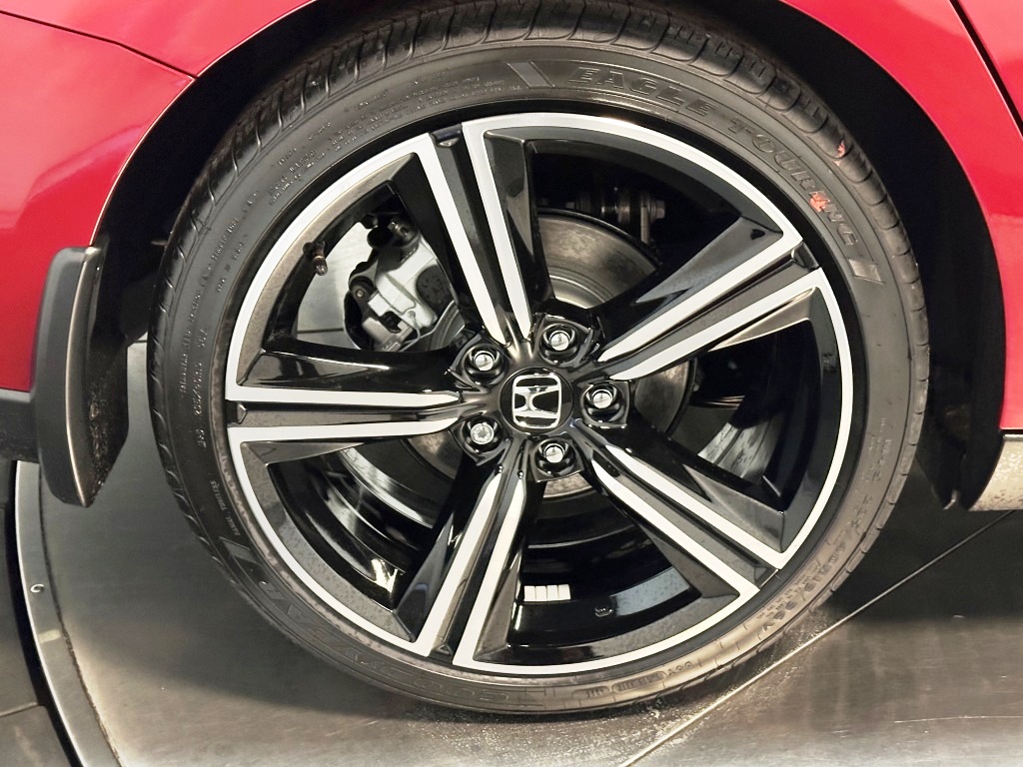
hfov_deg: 39.7
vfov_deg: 30.3
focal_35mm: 48
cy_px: 384
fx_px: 1419
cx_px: 512
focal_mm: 6.86
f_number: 1.78
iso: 640
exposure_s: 1/30
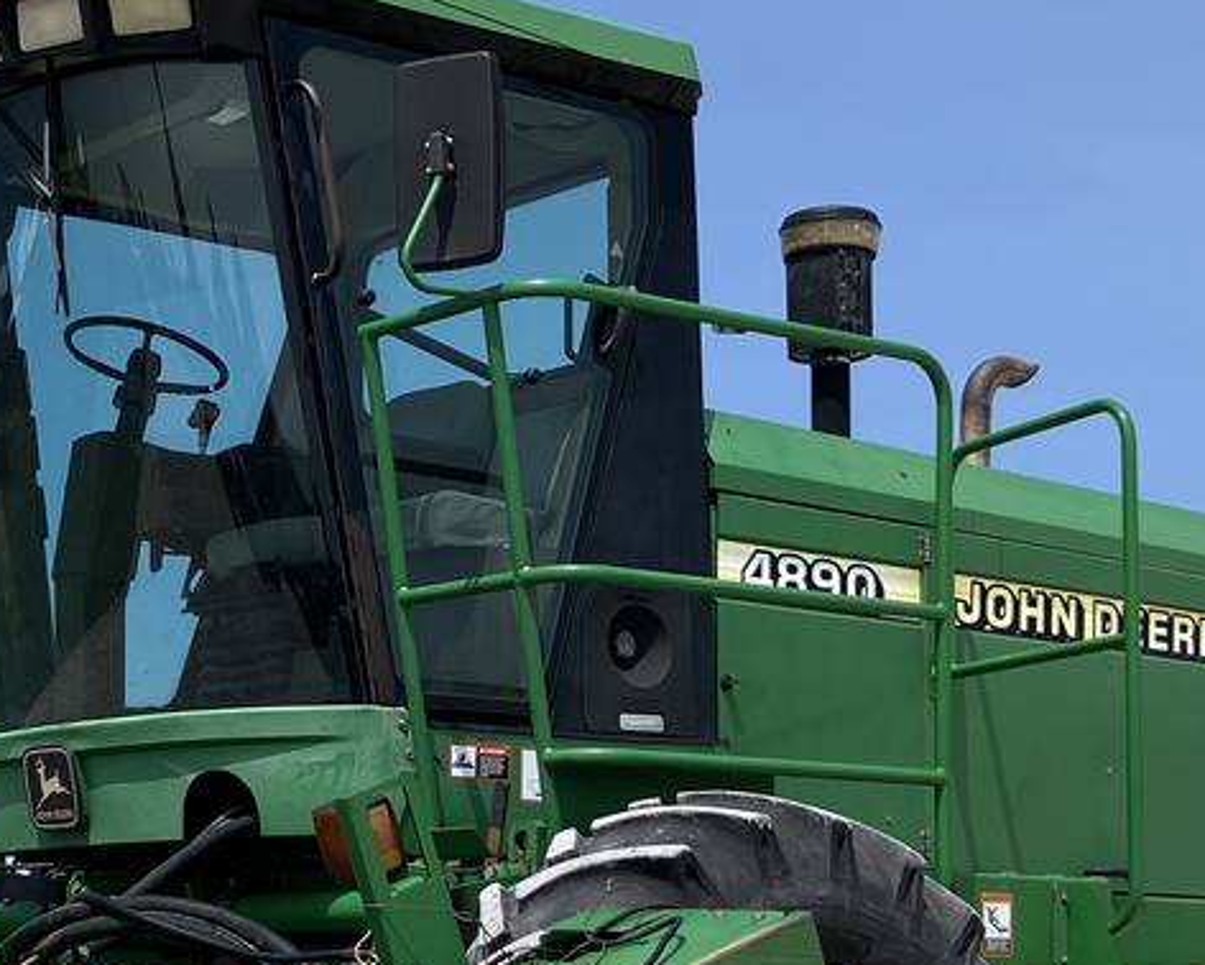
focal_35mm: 79
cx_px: 277
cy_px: 837
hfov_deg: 23.8
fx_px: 2819
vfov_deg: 19.1
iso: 32
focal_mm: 3.99
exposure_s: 1/2703
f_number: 1.8
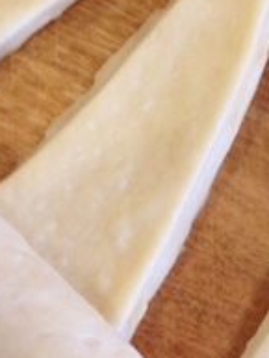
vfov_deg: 16.9
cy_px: 249
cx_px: 152
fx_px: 1201
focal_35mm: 116
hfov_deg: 12.8
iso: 64
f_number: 2.4
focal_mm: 4.28
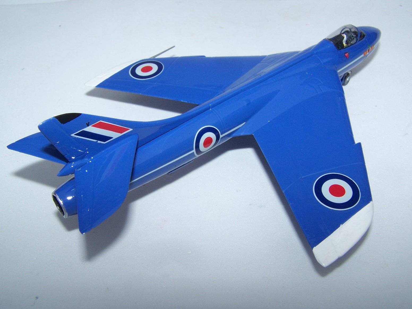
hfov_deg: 49.0
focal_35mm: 38
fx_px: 452
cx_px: 206
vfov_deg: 37.7
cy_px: 154
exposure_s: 1/1000
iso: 80
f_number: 5.6
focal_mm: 6.3
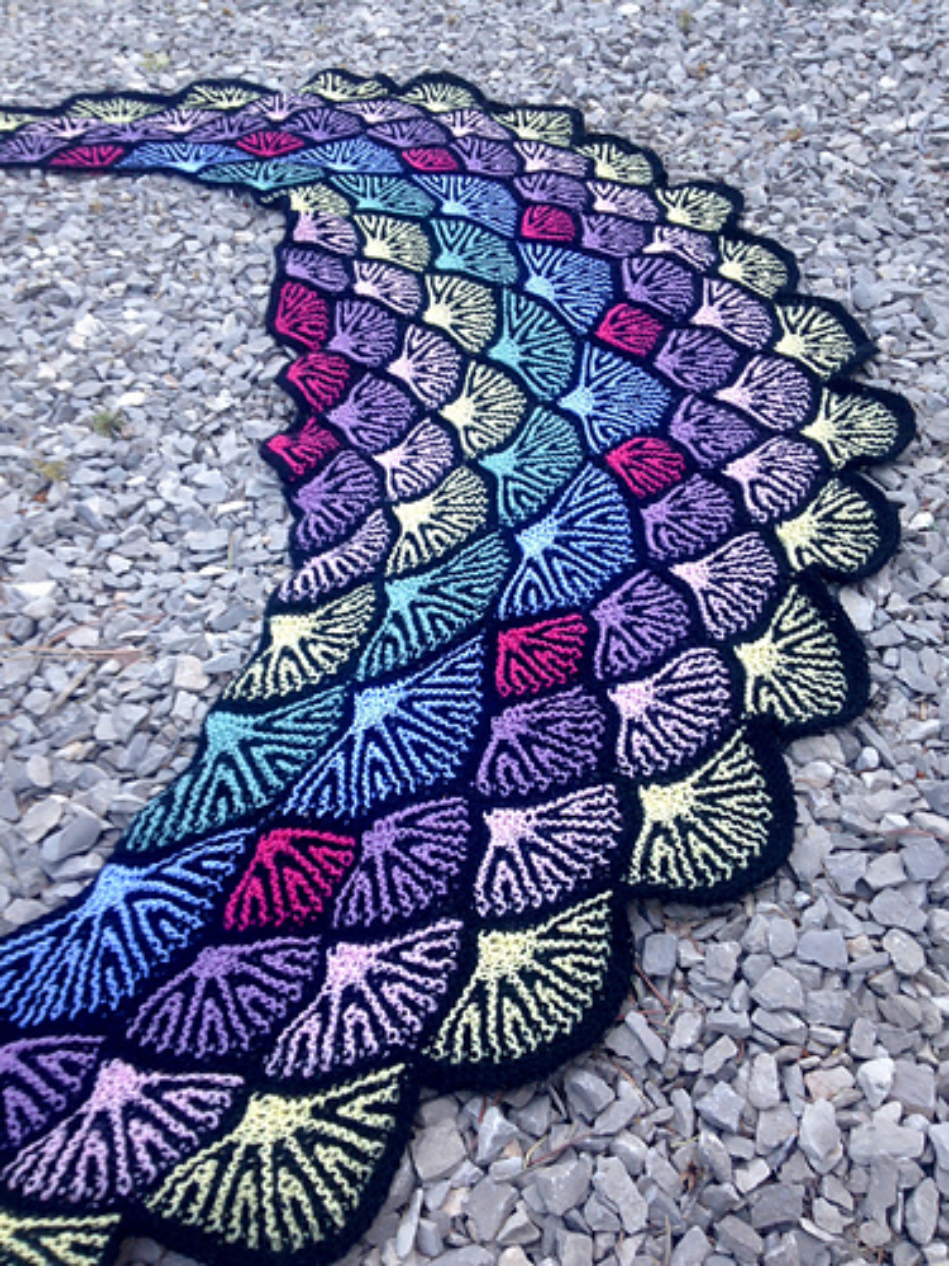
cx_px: 474
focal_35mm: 33
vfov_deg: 55.4
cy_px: 633
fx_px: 1206
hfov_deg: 42.9
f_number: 2.4
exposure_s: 1/24
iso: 50
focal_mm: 4.12
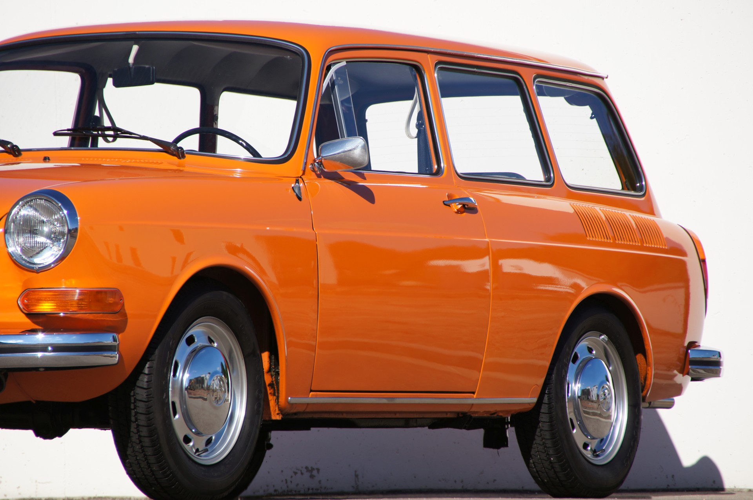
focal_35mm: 315
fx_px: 6579
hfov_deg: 6.6
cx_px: 376
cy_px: 250
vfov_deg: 4.3
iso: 100
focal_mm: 210
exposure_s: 1/400
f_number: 7.1
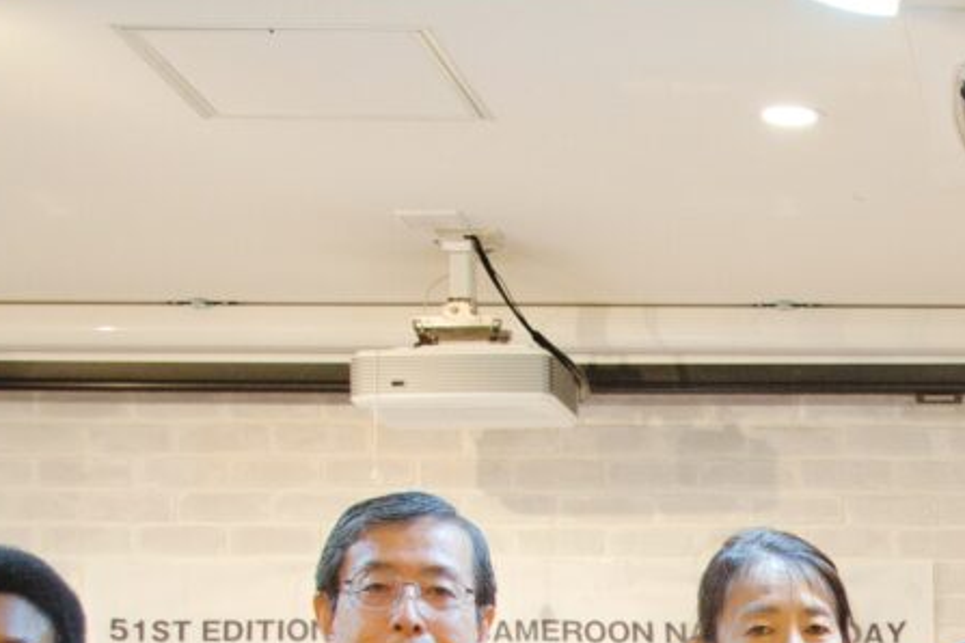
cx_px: 1146
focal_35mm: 110
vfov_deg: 11.8
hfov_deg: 17.7
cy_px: 1049
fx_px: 2948
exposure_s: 1/125
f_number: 5
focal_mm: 32
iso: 3200
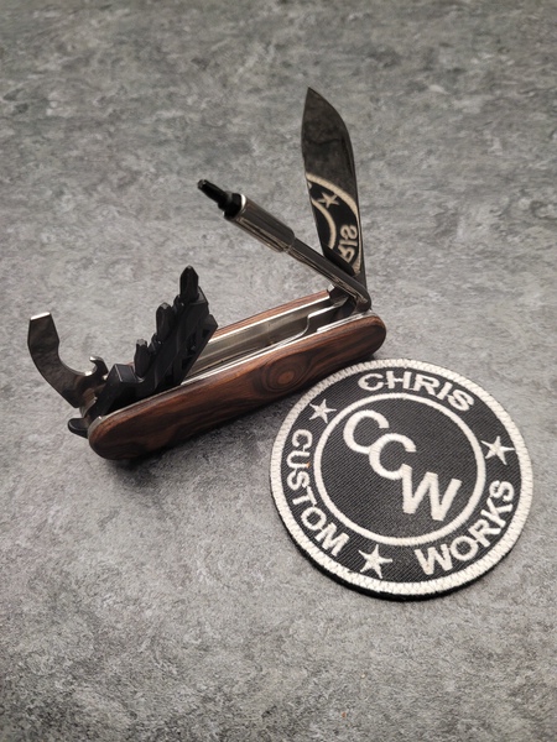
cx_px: 278
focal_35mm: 26
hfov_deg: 53.1
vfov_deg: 67.3
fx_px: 558
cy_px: 371
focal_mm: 5.4
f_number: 1.8
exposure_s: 1/100
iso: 200
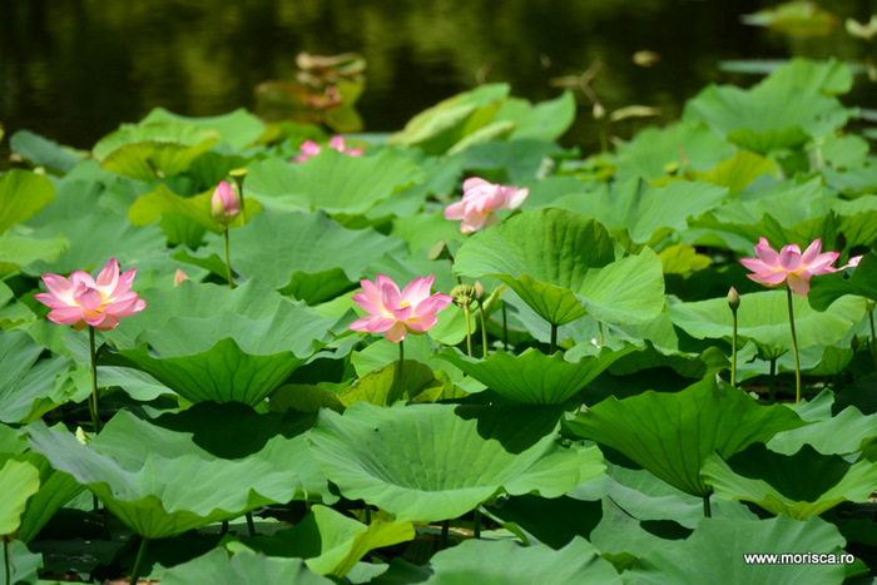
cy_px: 292
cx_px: 438
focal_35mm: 300
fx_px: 7309
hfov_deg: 6.9
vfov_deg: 4.6
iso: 100
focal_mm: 200
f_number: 2.8
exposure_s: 1/2000
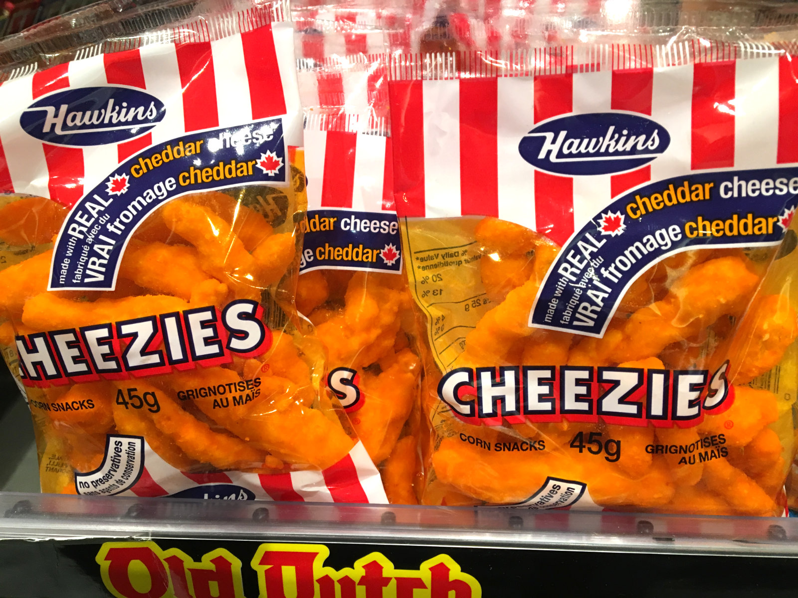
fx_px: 669
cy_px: 299
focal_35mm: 29
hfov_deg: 61.7
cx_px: 399
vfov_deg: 48.2
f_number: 2.2
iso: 40
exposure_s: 1/30
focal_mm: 4.2
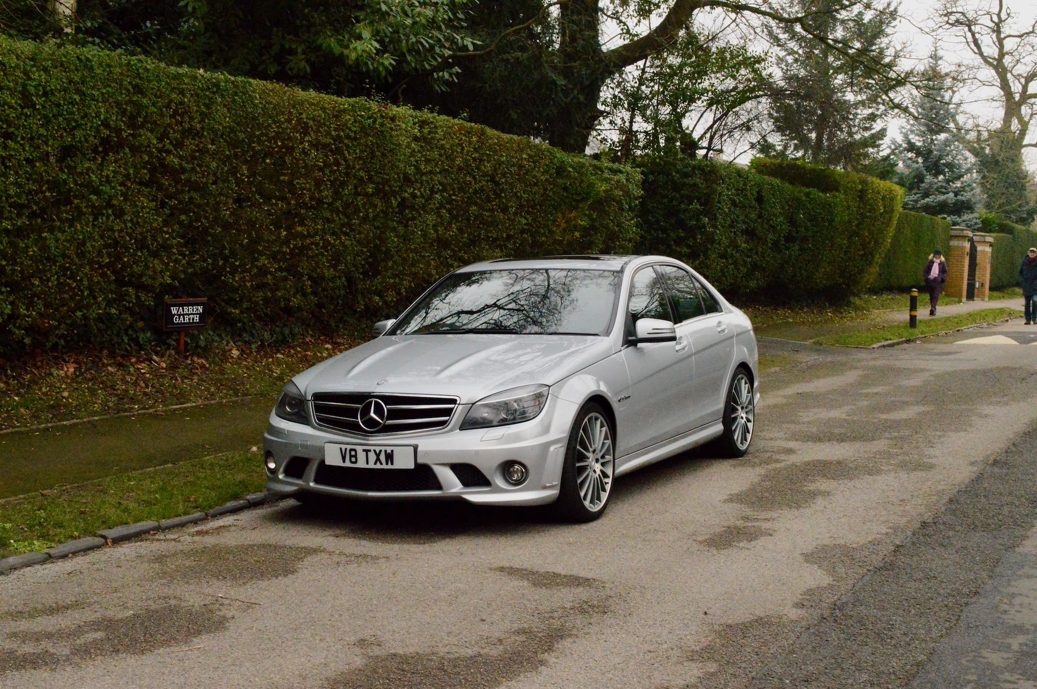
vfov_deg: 25.7
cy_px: 344
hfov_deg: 37.9
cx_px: 518
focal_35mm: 52
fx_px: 1511
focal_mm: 35
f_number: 13
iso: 6400
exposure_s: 1/640
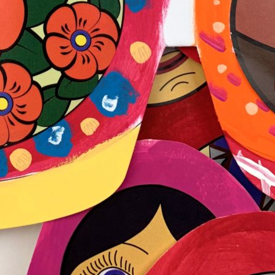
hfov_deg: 21.3
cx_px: 14
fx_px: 710
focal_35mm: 79
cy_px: -118
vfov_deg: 19.5
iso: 25
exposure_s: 1/173
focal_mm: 4.25
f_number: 1.8
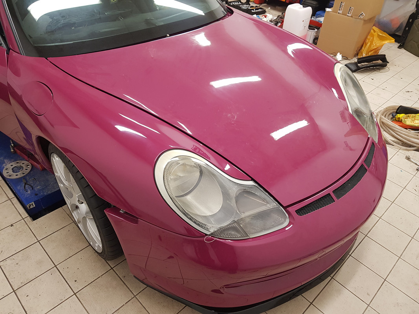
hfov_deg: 67.3
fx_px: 315
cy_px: 157
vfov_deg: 53.1
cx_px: 210
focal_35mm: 26
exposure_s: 1/50
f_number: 1.7
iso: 125
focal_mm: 4.3
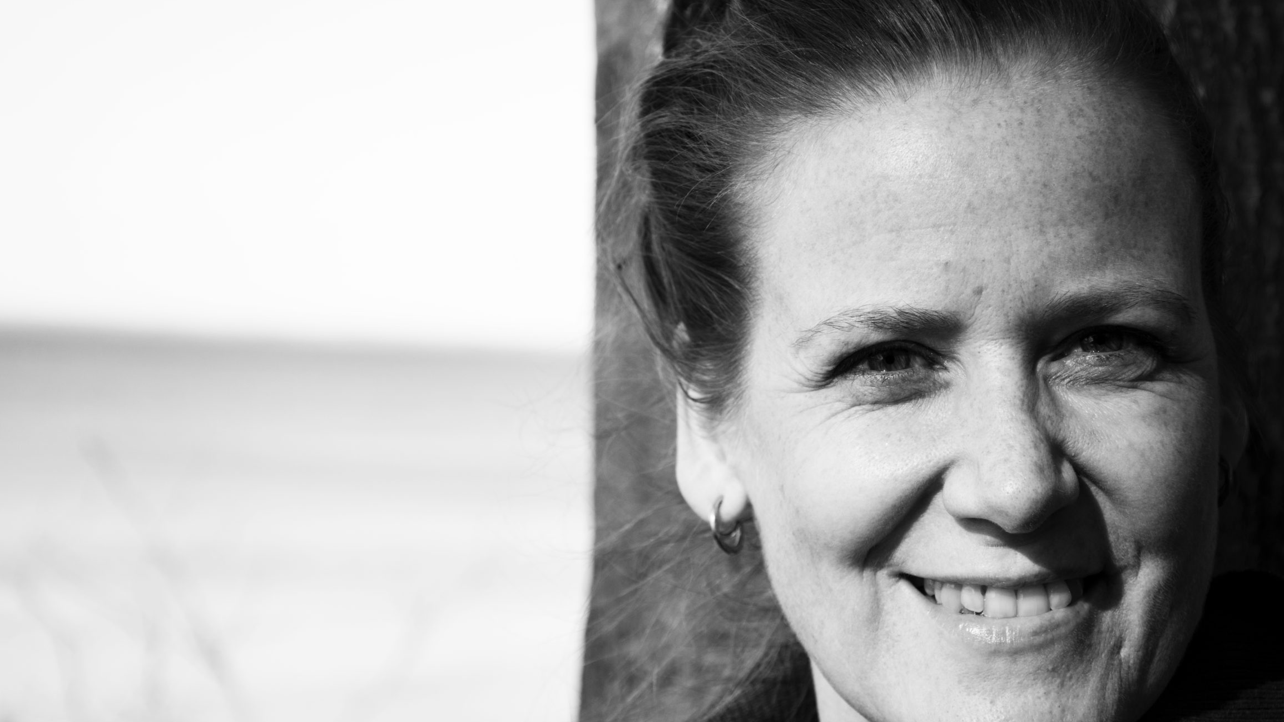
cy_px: 373
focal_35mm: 108
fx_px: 3677
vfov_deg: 11.2
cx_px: 711
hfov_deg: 19.8
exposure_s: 1/640
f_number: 6.3
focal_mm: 62
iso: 200
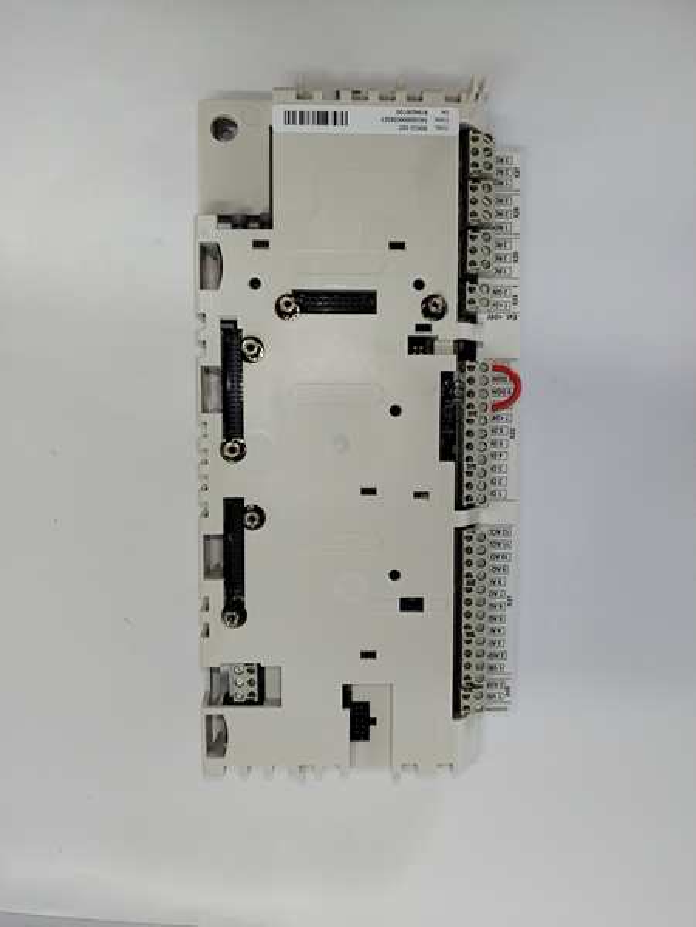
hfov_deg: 53.1
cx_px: 348
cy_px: 464
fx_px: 697
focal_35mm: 26
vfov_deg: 67.3
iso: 250
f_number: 1.8
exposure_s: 1/100
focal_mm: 4.75
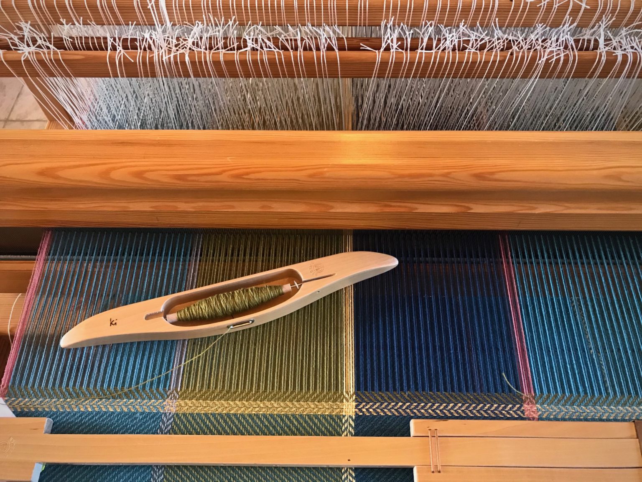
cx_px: 321
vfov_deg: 49.7
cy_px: 241
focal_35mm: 28
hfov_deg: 63.4
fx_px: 519
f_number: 1.8
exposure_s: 1/15
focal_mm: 3.99
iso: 64
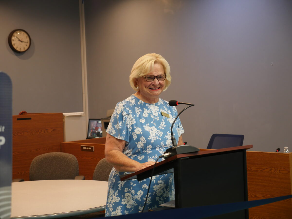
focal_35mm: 70
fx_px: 590
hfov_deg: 27.8
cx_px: 146
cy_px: 110
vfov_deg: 21.0
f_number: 2.8
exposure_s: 1/80
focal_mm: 35
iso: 640
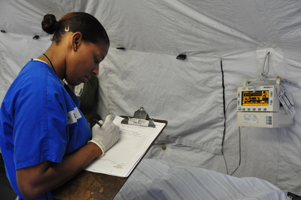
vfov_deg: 28.0
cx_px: 150
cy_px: 100
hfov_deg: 41.2
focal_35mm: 48
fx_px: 401
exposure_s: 1/40
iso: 800
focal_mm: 32
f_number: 4.2
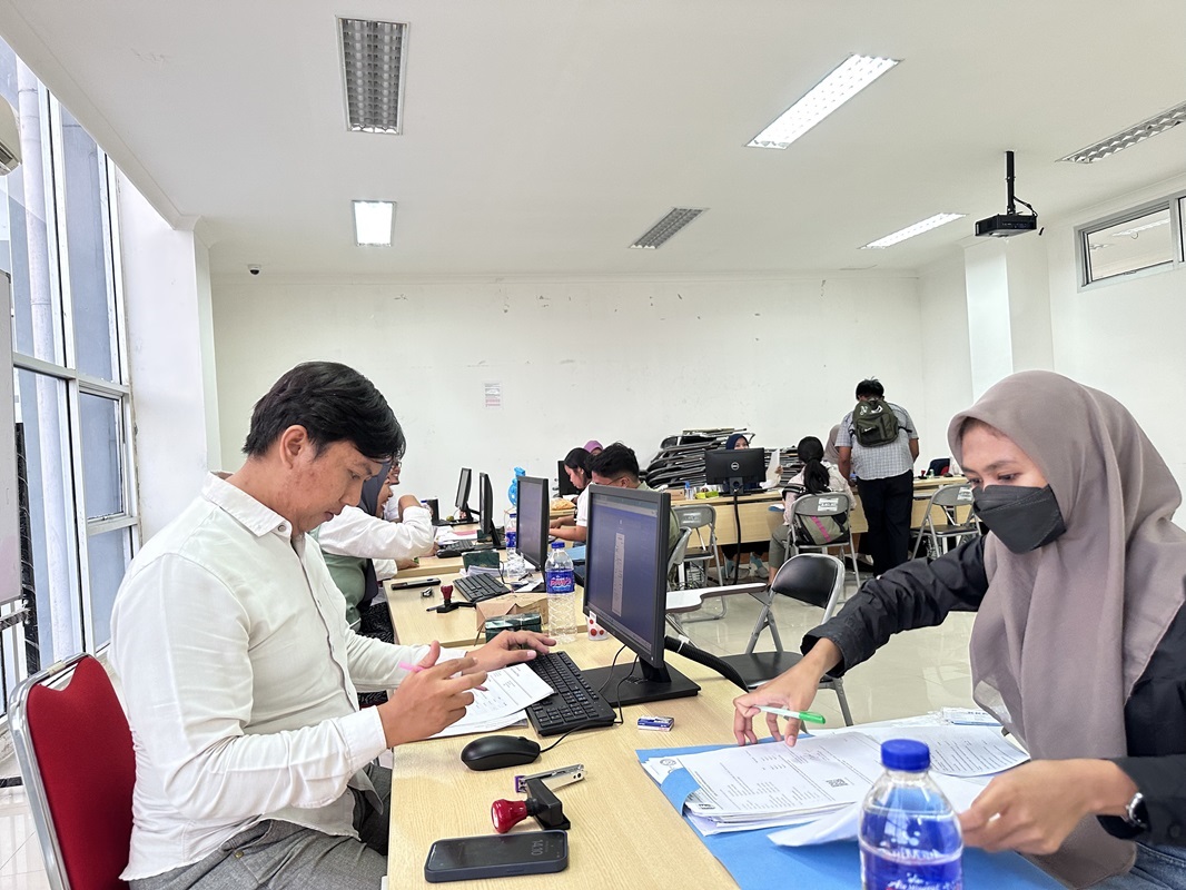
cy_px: 445
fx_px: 822
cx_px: 593
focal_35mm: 24
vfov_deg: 56.8
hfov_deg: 71.6
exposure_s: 1/72
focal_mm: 6.86
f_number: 1.78
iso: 250
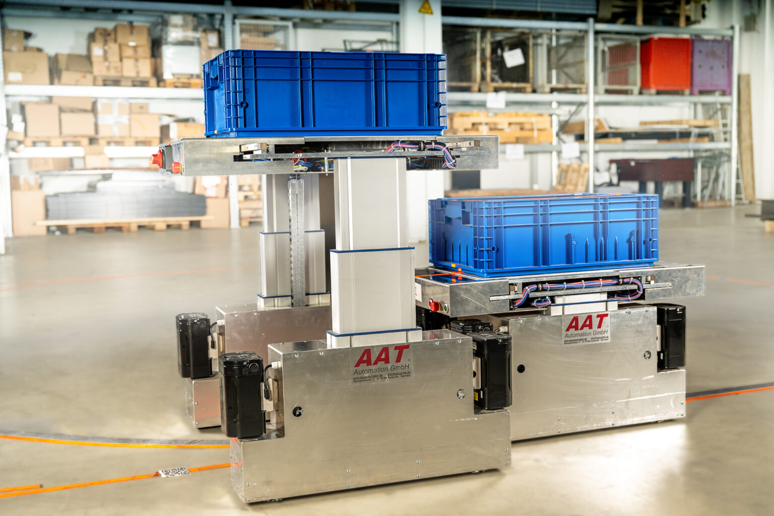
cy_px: 258
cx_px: 387
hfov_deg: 45.4
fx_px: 924
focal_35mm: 43
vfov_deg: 31.2
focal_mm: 43
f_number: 4.5
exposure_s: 1/250
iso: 40
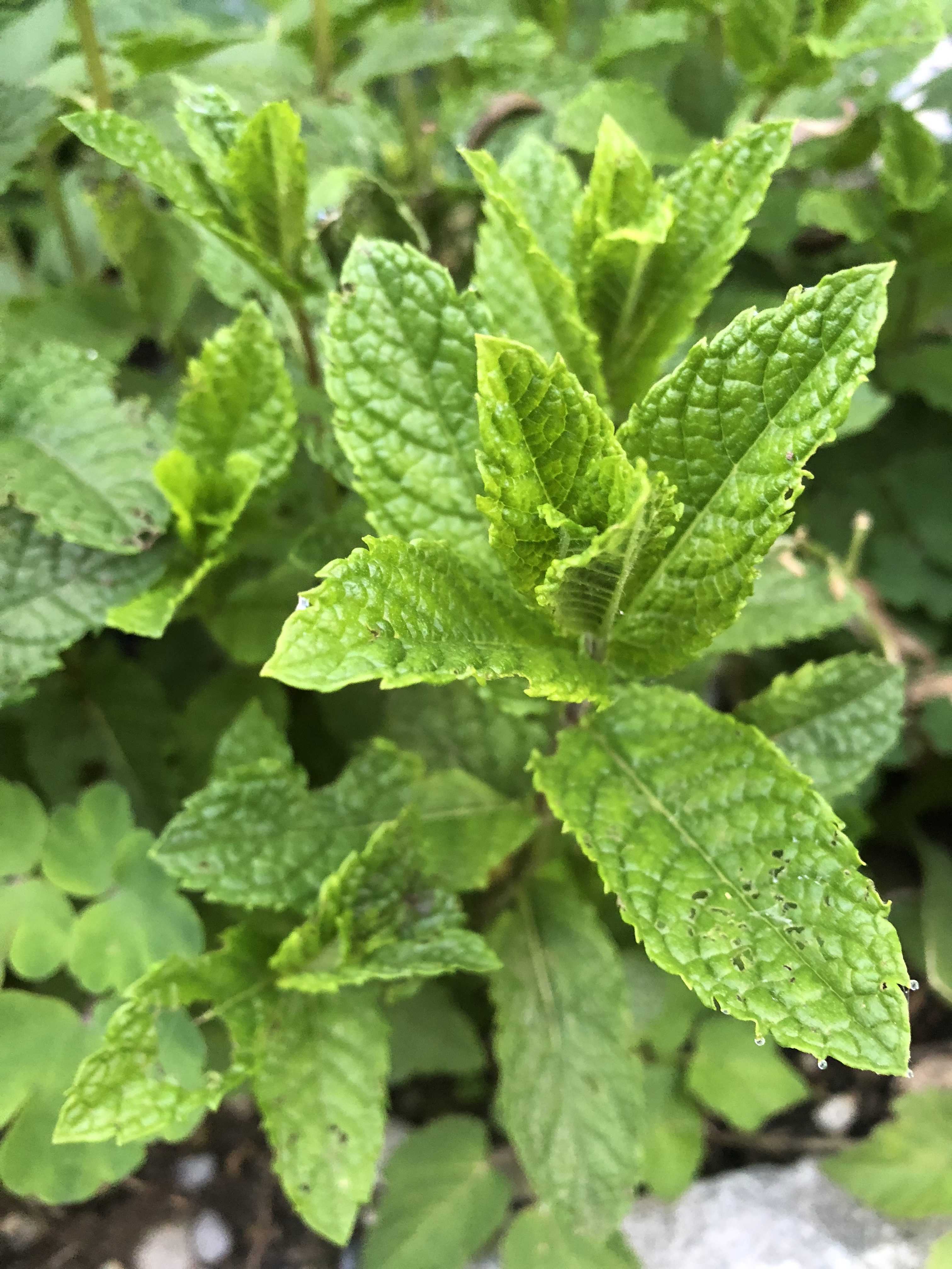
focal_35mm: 28
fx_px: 1027
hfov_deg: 49.7
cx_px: 476
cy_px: 634
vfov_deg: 63.4
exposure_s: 1/15
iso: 80
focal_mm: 4
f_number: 1.8
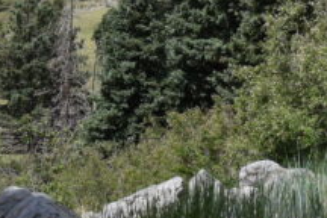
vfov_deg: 10.4
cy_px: -102
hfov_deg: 15.7
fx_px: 1163
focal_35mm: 128
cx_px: -9
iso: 200
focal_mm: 18
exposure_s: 1/400
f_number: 10
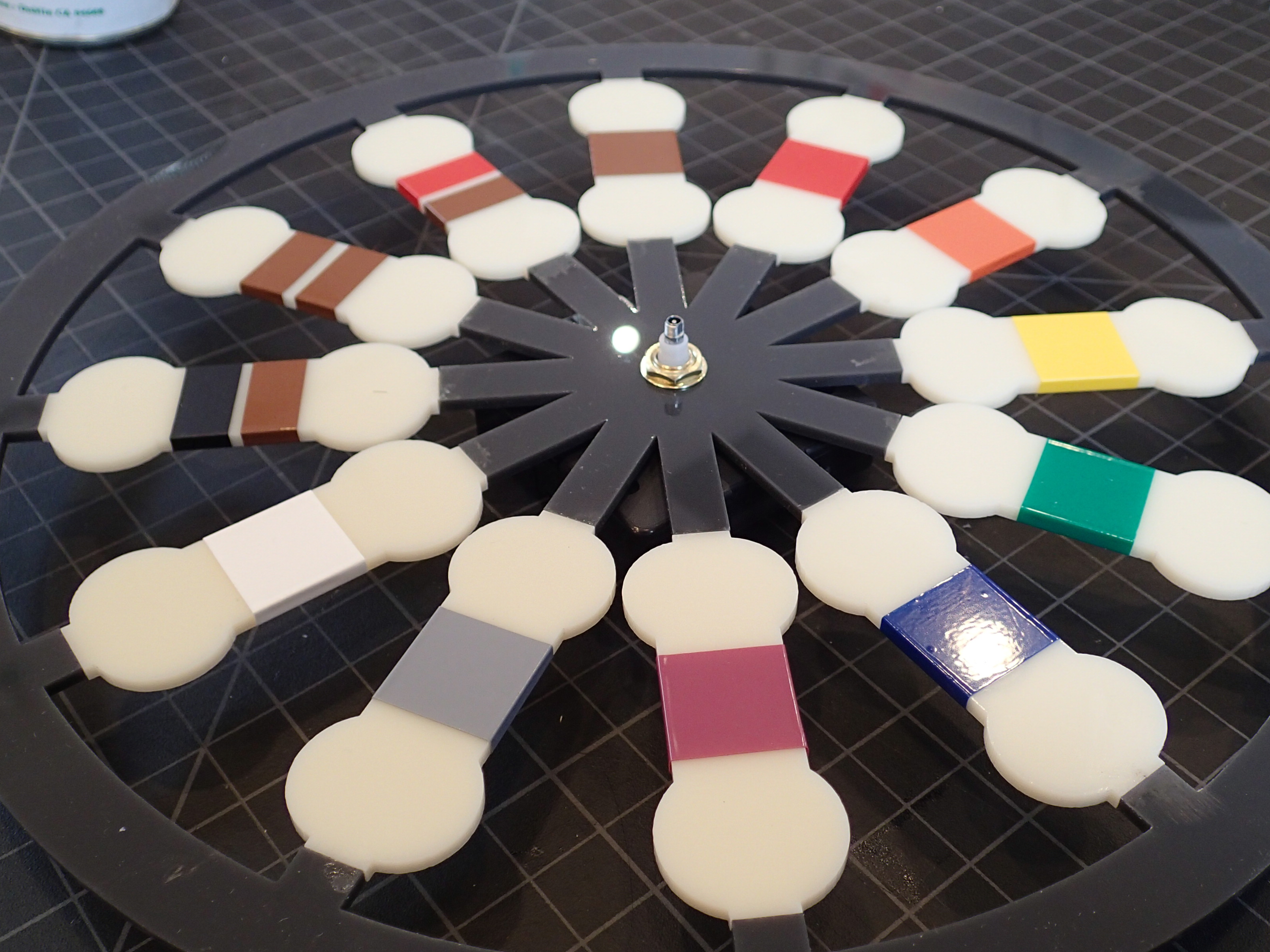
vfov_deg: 38.6
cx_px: 660
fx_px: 1358
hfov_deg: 50.1
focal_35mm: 37
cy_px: 530
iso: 200
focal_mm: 5.5
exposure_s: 1/50
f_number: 2.3
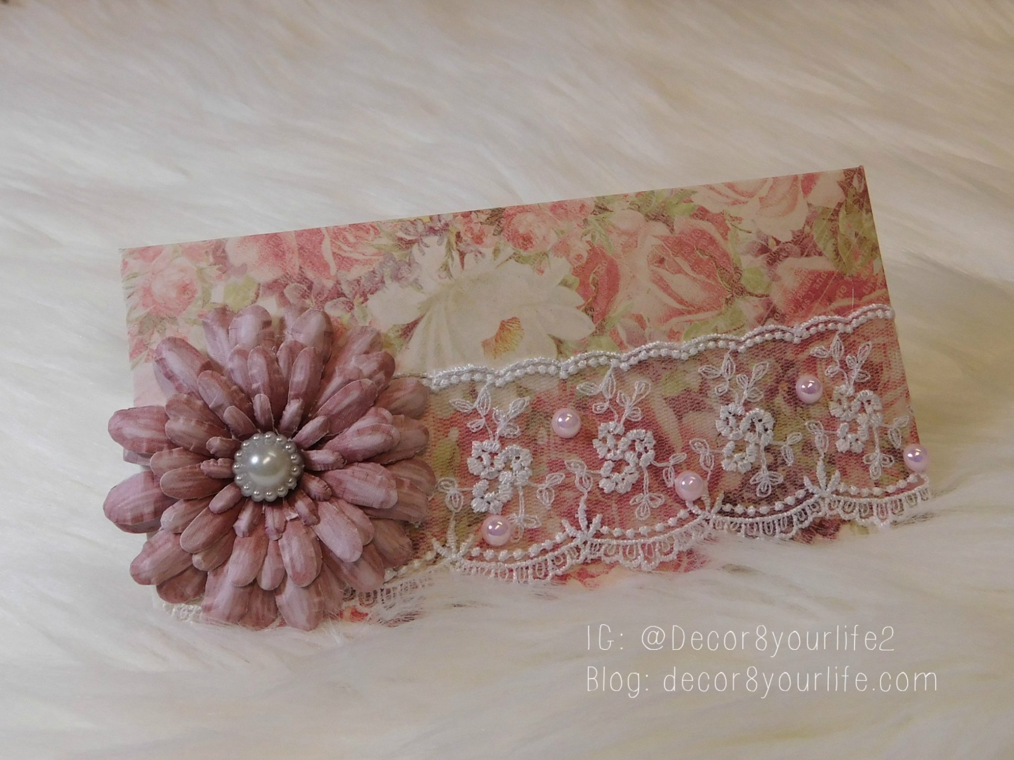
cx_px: 507
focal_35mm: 28
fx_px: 820
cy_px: 380
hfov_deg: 63.4
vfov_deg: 49.7
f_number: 3.2
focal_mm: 4.9
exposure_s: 1/125
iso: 125
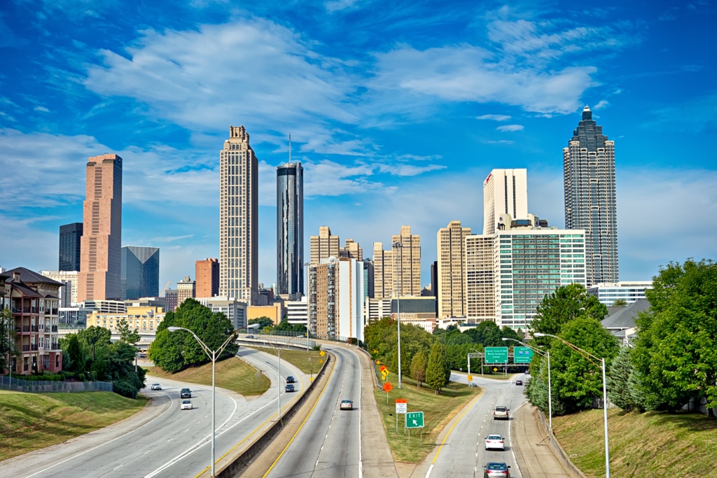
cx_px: 358
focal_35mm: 49
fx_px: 976
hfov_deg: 40.3
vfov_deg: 27.5
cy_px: 239
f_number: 9
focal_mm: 18
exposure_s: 1/320
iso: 125
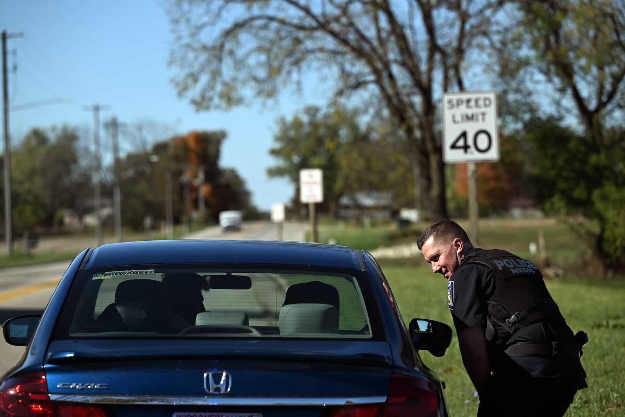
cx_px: 312
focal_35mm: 125
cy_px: 208
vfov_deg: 11.0
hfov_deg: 16.4
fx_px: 2170
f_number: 4
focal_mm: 125
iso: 320
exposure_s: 1/4000
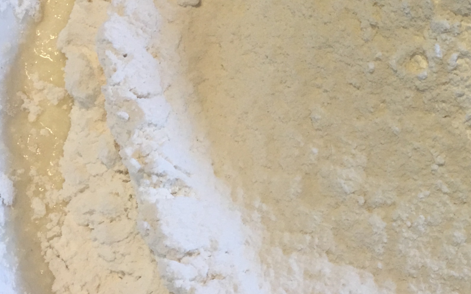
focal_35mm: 78
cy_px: 45
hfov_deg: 24.5
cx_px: 536
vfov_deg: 16.6
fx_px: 1001
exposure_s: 1/33
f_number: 2.2
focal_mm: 4.15
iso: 50
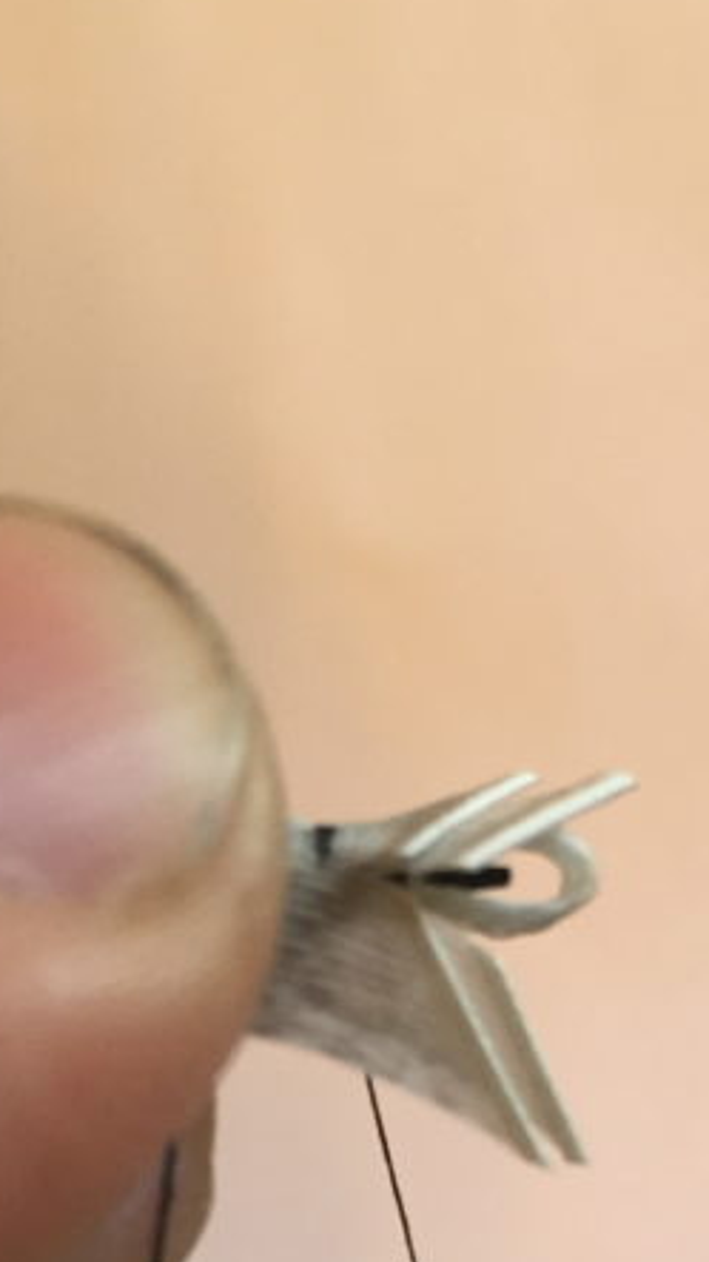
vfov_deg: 27.8
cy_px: 1165
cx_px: 276
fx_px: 2441
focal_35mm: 73
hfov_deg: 16.5
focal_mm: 4.15
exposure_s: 1/30
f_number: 2.2
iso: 100
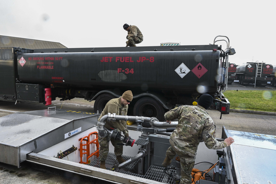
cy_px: 92
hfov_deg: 73.8
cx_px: 138
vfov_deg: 53.1
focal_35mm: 24
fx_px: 184
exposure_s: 1/100
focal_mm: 24
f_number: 18
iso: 2500
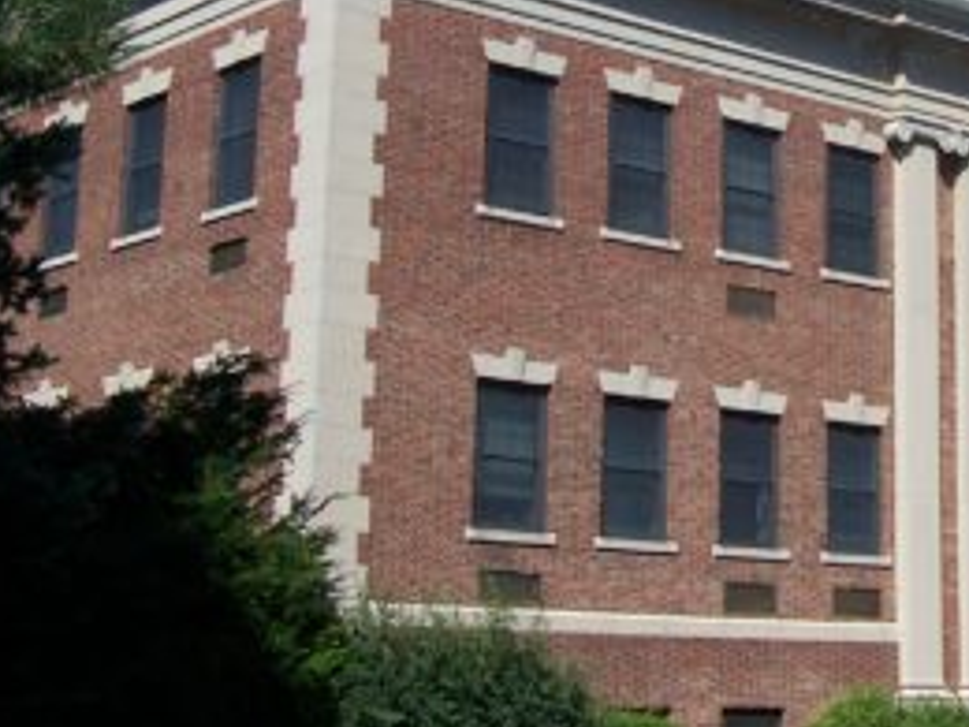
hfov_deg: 23.5
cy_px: 117
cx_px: 868
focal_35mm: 81
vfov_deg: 18.0
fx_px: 2267
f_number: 5.6
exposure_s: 1/500
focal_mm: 5.6
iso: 80
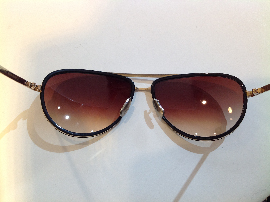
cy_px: 101
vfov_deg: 40.6
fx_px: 273
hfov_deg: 52.7
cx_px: 135
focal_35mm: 35
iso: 100
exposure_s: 1/33
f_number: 2.4
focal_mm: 4.28
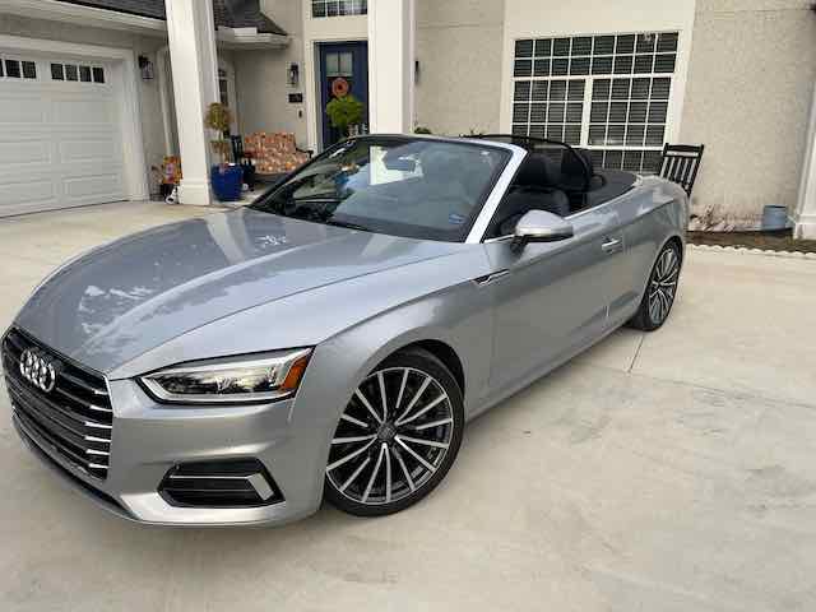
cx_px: 408
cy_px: 306
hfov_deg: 69.4
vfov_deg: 54.9
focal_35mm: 25
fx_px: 589
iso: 32
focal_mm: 5.1
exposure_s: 1/274
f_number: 1.6
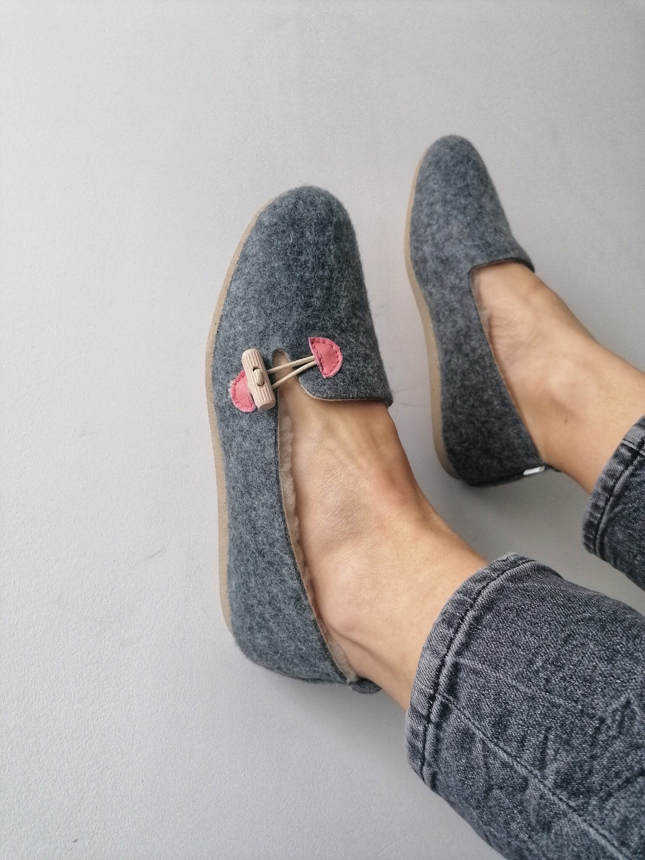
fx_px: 671
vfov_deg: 65.3
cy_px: 430
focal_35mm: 27
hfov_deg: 51.4
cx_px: 322
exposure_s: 1/50
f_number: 1.8
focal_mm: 4.75
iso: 125
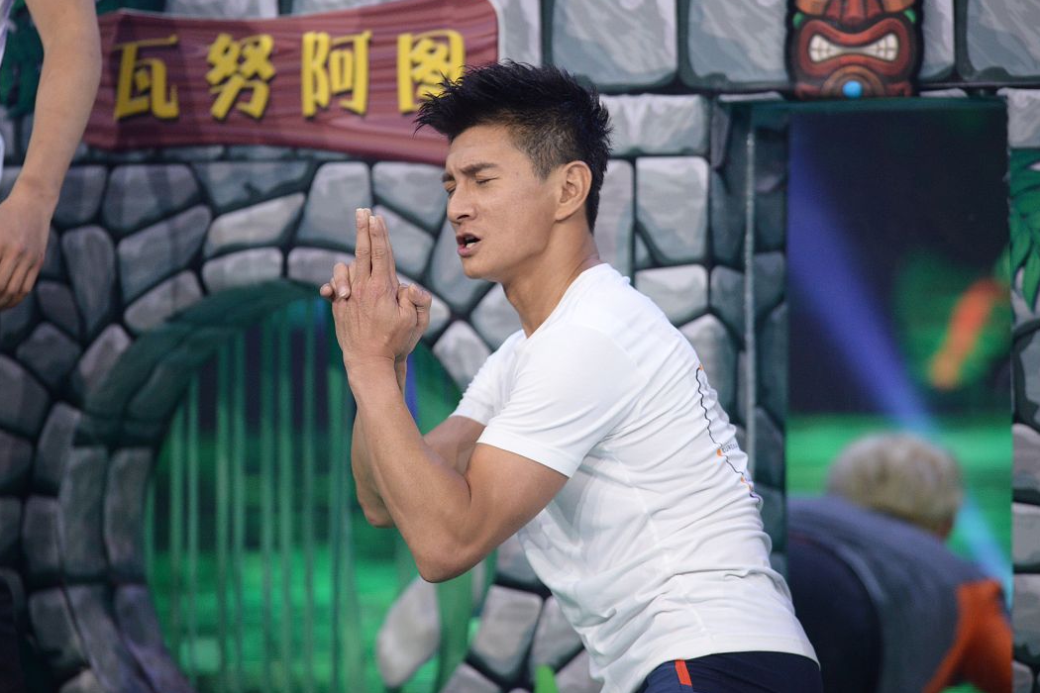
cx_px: 511
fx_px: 9908
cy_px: 307
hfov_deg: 6.0
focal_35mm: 343
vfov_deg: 4.0
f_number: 2.8
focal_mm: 300
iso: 2500
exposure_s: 1/400
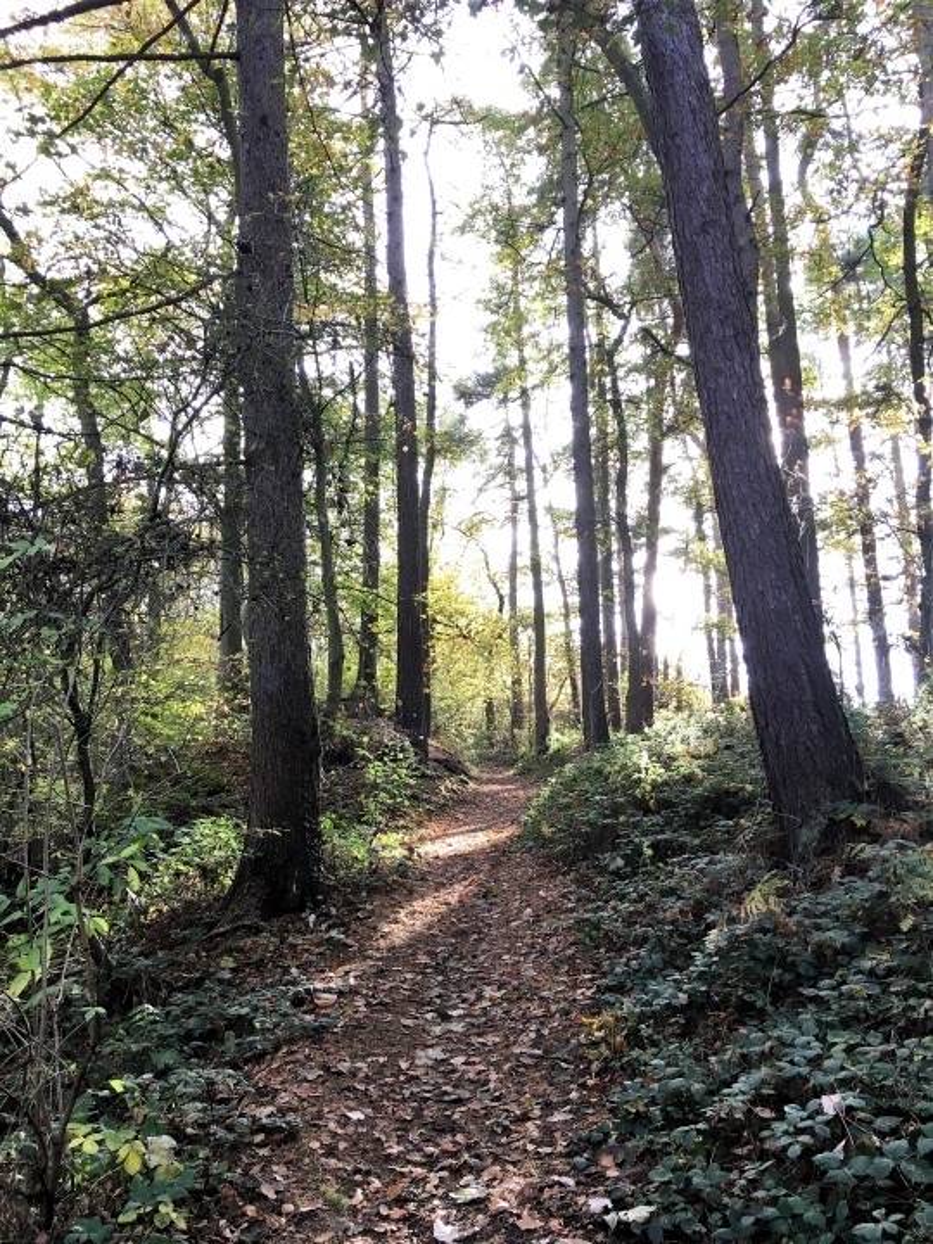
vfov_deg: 61.7
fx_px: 1042
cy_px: 622
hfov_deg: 48.2
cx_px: 466
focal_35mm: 29
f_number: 2.2
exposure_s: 1/33
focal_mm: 4.15
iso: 25
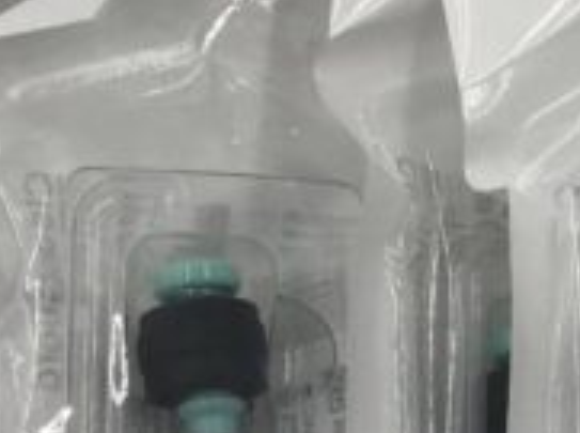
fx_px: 2592
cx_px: 602
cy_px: 398
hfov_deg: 12.6
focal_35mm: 155
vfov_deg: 9.5
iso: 20
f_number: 1.8
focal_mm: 3.99
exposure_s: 1/164
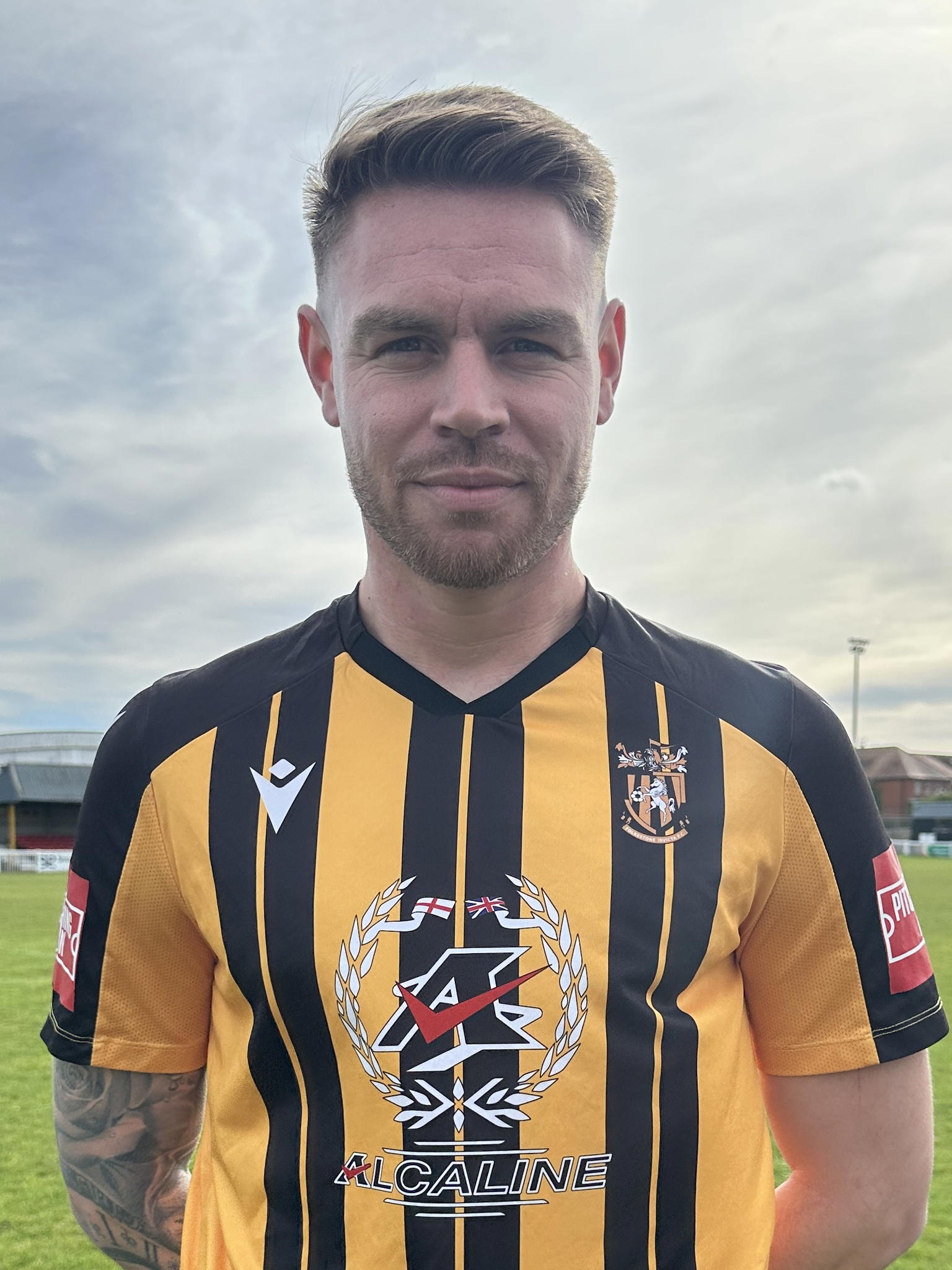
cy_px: 635
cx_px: 476
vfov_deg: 71.6
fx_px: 880
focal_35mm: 24
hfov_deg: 56.8
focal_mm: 6.86
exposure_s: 1/6623
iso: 80
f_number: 1.78
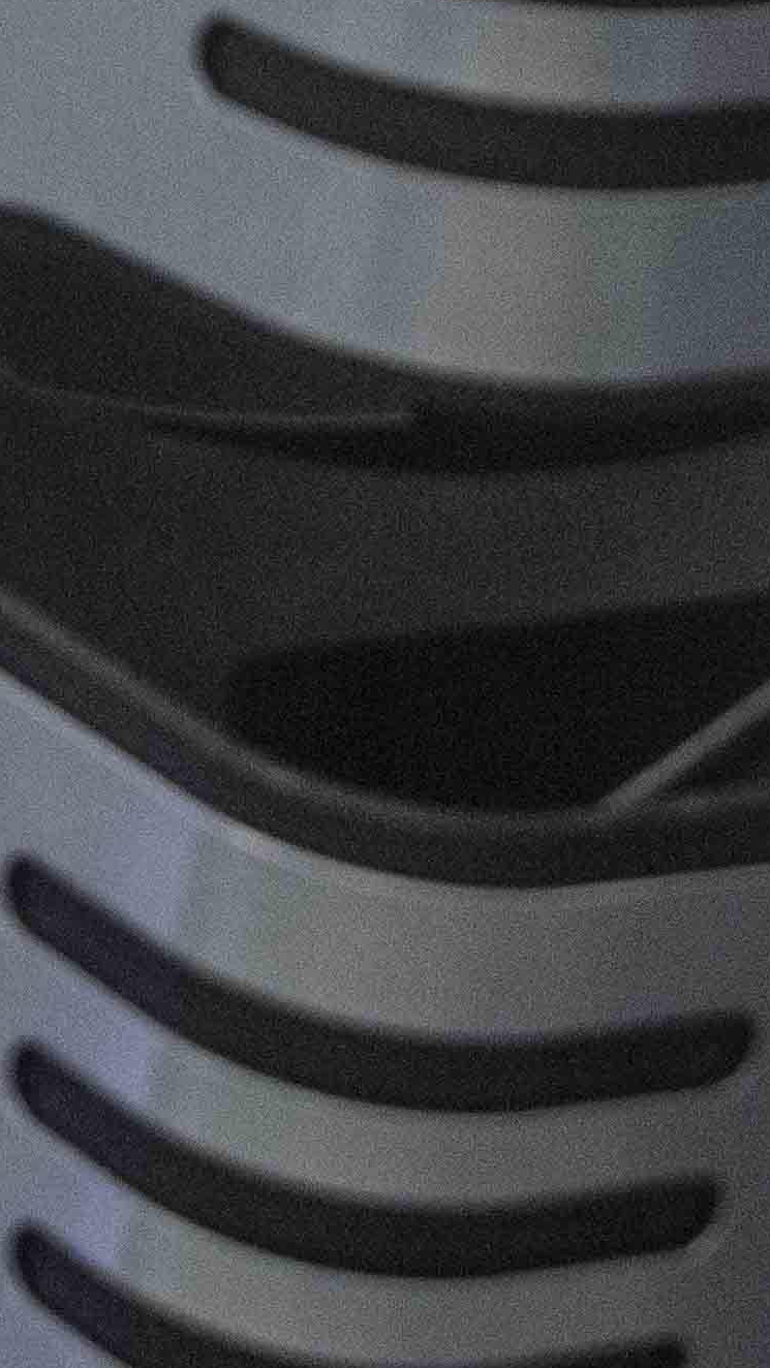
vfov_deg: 9.5
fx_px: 8056
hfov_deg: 5.1
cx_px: -1821
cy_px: -577
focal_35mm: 222
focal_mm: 34
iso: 2000
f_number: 5.6
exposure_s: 1/125
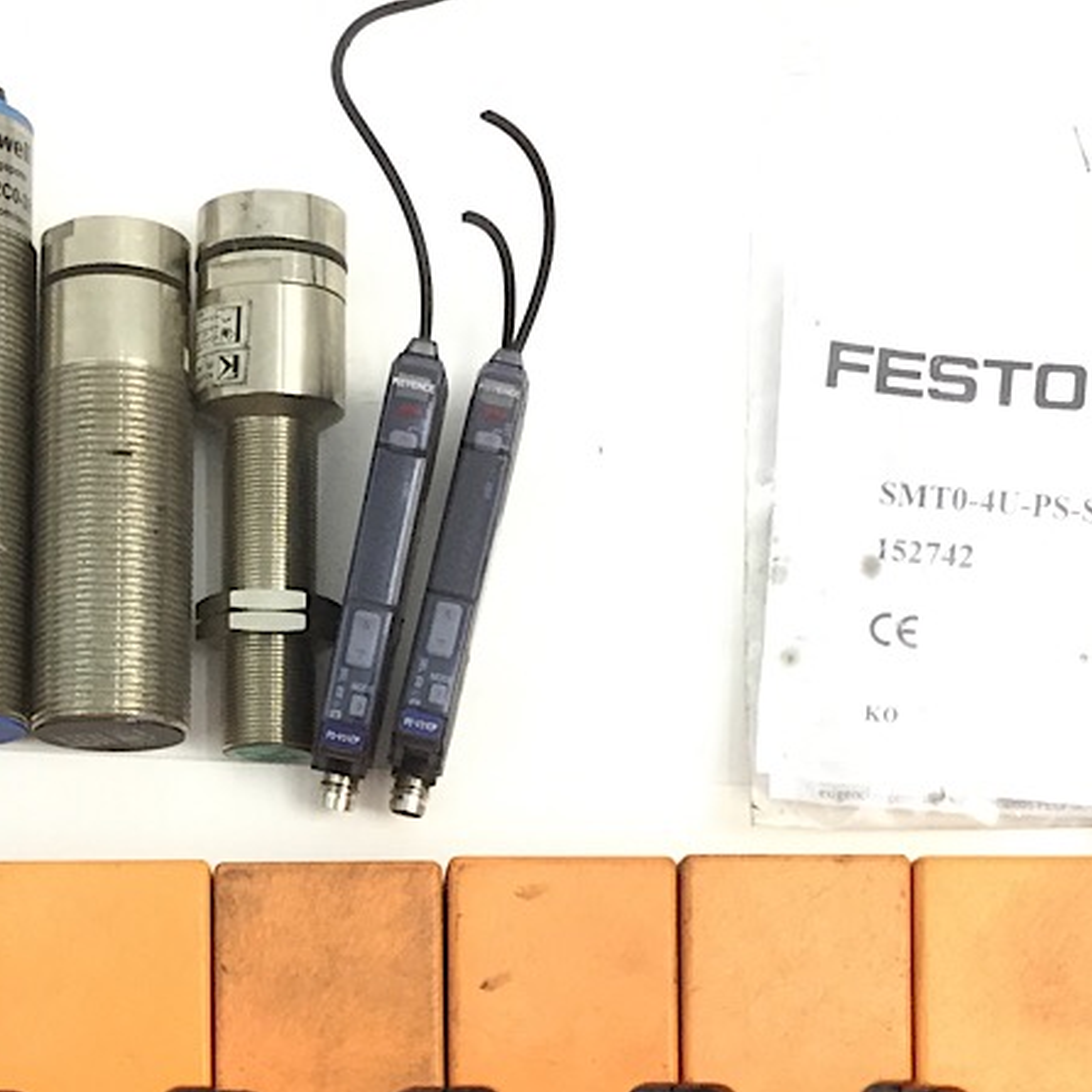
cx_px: 356
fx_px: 2605
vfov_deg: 22.7
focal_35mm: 73
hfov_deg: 23.6
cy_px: 1090
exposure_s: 1/33
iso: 80
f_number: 2.4
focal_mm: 3.3
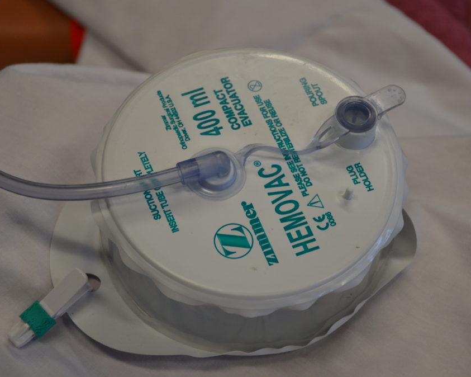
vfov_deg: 15.5
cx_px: 256
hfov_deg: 19.4
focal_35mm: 99
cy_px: 189
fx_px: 1380
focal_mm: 58
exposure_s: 1/60
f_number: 5
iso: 640
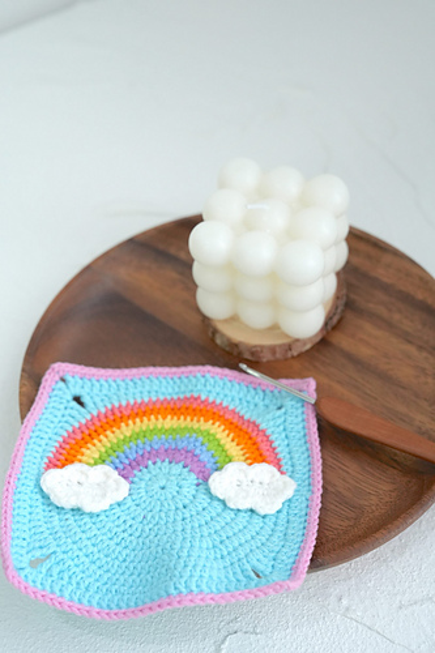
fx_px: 1270
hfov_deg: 19.4
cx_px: 218
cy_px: 326
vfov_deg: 28.9
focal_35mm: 70
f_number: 6.3
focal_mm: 70
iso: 3200
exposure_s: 1/400
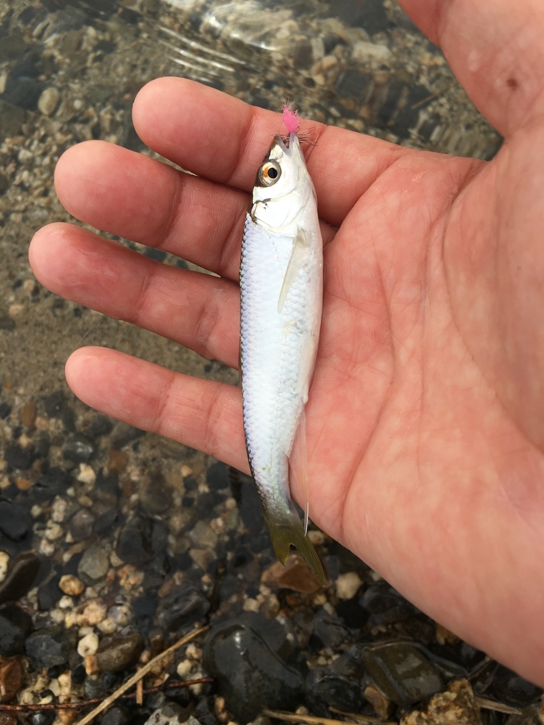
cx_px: 272
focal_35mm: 29
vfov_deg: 61.7
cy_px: 362
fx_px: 608
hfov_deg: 48.2
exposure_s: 1/732
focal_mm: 4.15
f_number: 2.2
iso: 25
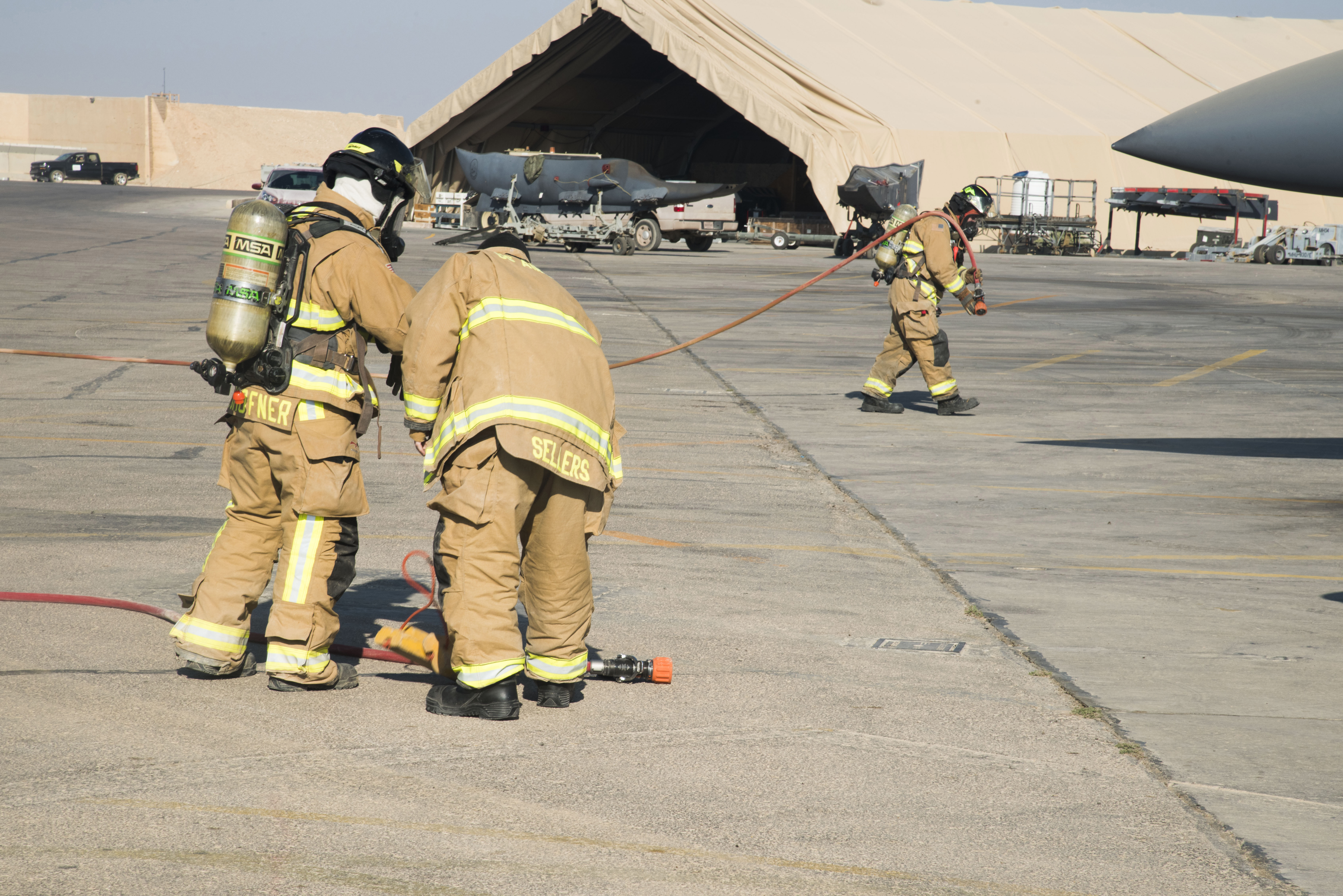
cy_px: 448
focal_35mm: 120
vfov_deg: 11.4
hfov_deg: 17.1
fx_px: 4478
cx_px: 672
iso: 250
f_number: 20
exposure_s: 1/160
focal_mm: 120
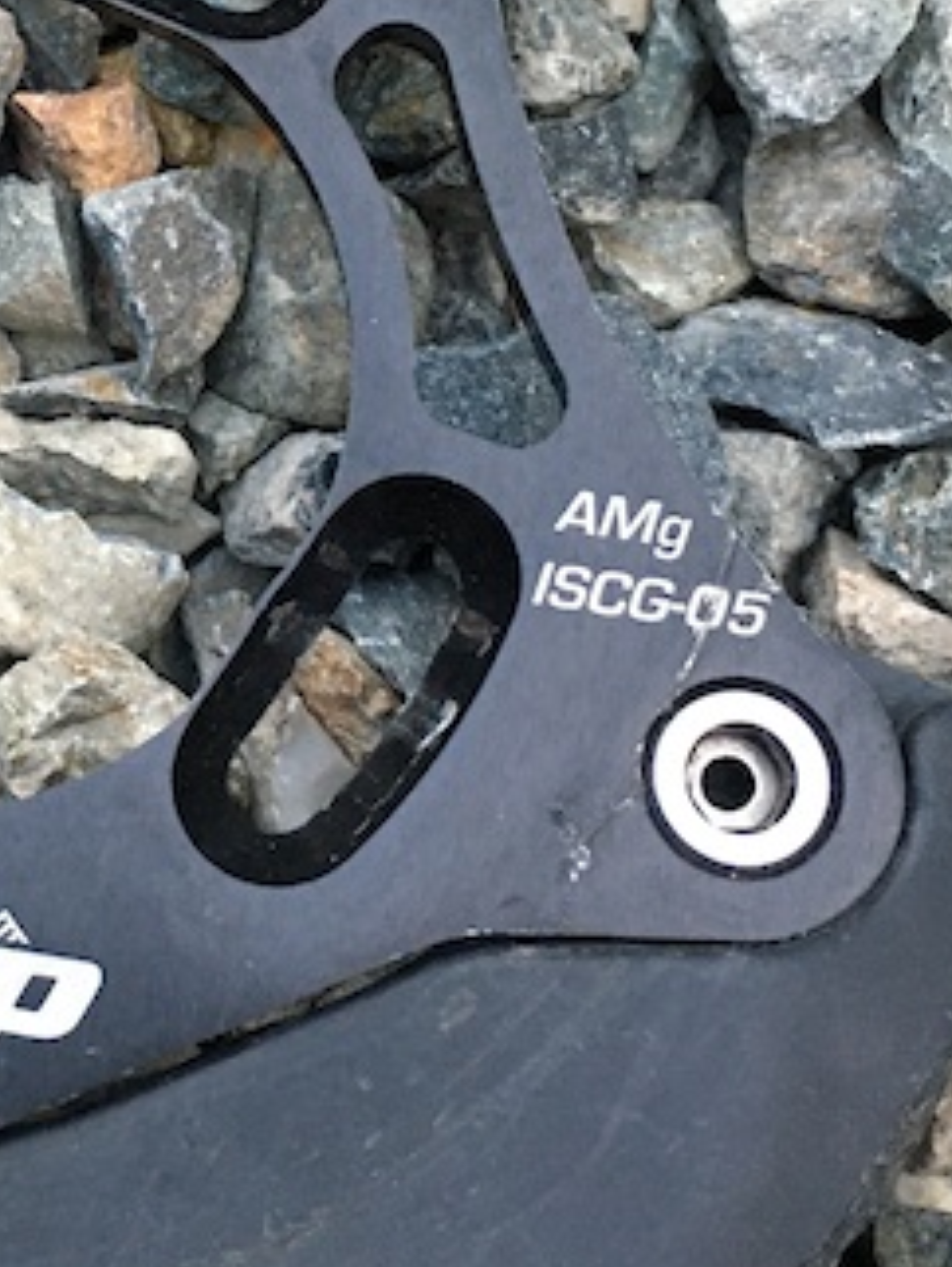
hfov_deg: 20.0
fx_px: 2637
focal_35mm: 72
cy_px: 303
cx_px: 83
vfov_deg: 26.6
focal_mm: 4.15
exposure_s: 1/24
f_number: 2.2
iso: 200
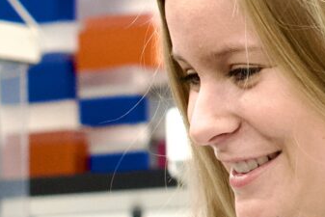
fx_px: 4660
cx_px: -203
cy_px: 396
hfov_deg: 4.0
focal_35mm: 516
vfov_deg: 2.7
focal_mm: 85
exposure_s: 1/160
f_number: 5.6
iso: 1600
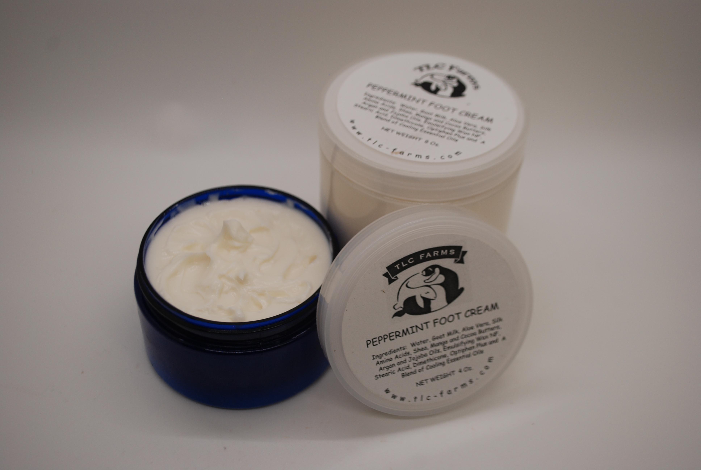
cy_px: 235
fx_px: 877
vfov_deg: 29.9
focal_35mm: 45
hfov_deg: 43.6
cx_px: 350
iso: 200
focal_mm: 30
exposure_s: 1/250
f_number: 4.8
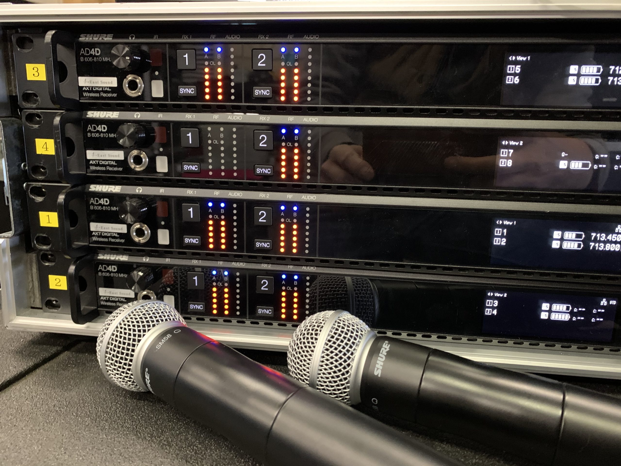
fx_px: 466
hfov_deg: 67.3
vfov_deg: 53.1
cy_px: 233
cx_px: 310
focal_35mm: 26
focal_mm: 4.25
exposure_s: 1/30
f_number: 1.8
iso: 800
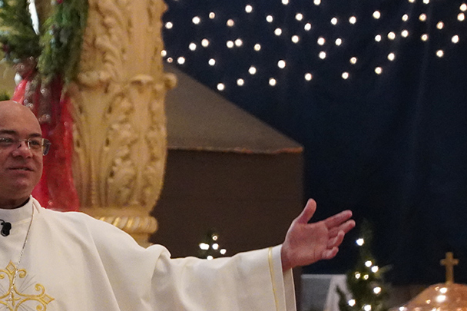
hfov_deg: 6.6
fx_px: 4033
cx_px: 93
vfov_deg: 4.4
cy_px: 253
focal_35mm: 311
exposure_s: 1/200
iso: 6400
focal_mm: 105
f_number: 4
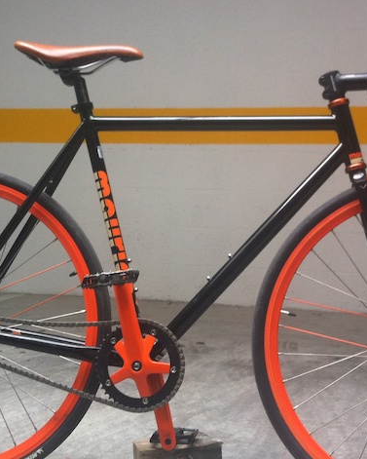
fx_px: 787
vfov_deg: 32.5
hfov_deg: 26.2
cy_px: 236
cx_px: 216
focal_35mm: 58
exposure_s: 1/17
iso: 80
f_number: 2.8
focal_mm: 3.85
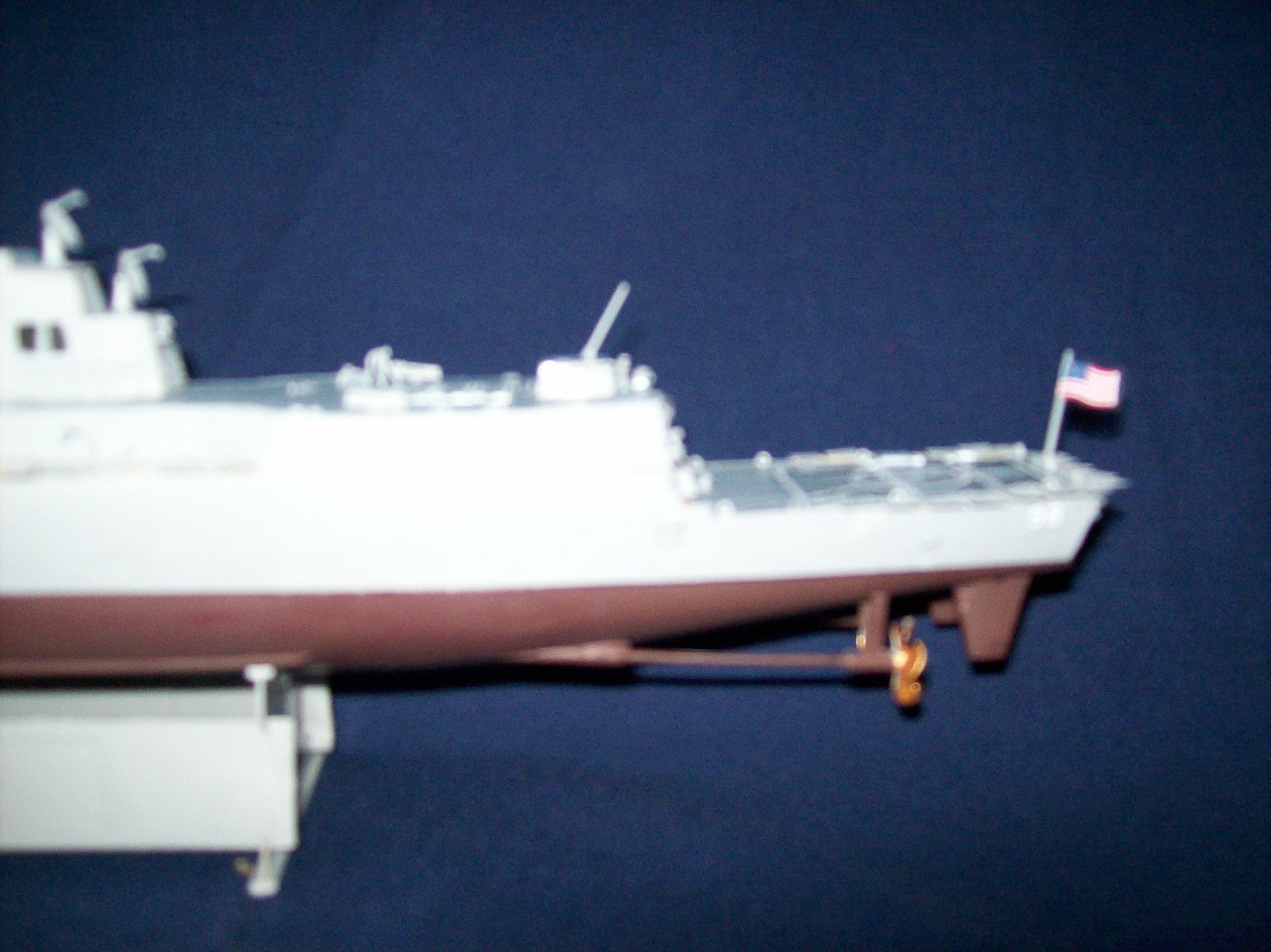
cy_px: 476
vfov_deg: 39.6
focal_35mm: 36
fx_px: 1321
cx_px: 636
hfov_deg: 51.4
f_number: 2.7
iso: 200
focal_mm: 6
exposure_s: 1/64
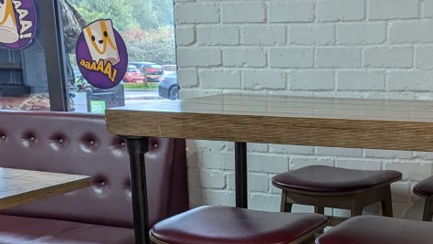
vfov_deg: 17.4
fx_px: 758
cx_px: 297
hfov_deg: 31.6
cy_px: 298
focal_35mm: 66
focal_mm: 6.81
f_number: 1.85
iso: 267
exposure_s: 1/171
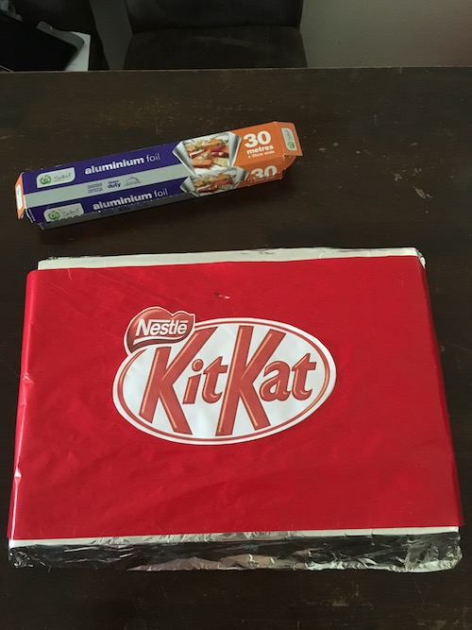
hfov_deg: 48.2
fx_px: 527
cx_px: 236
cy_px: 315
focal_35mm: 29
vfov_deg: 61.7
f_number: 2.2
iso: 320
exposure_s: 1/17
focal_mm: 4.15
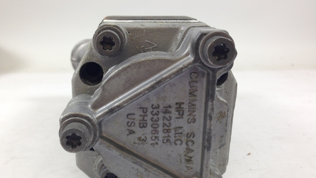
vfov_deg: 30.3
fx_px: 327
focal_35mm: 39
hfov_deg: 51.6
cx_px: 147
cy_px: 109
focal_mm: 4.12
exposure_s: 1/60
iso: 50
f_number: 2.4
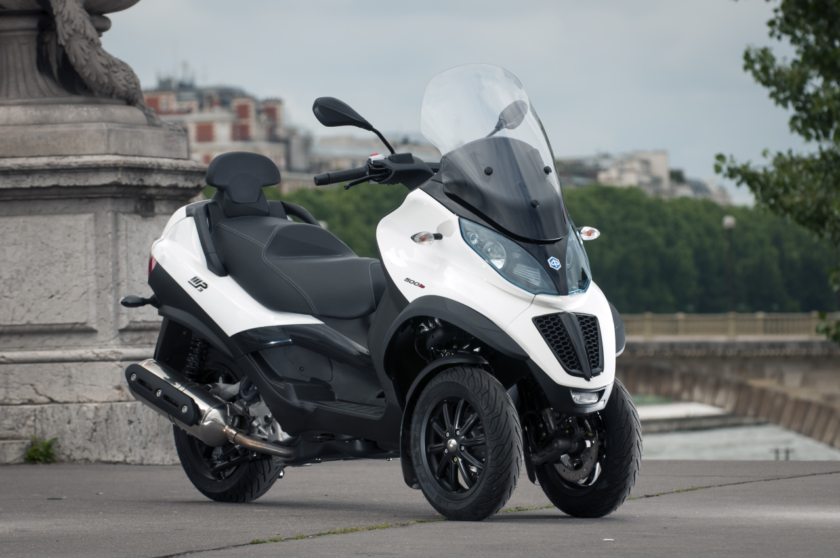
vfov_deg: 6.5
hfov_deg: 9.8
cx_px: 420
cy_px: 279
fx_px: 4894
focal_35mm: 210
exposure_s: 1/250
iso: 100
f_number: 7.1
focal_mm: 140
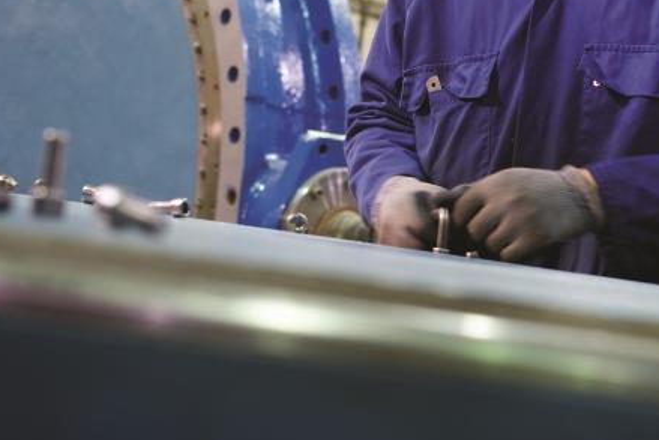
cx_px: 272
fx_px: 2563
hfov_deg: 14.6
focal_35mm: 140
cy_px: 86
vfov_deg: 9.8
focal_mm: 60
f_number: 4.5
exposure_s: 1/20
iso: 640
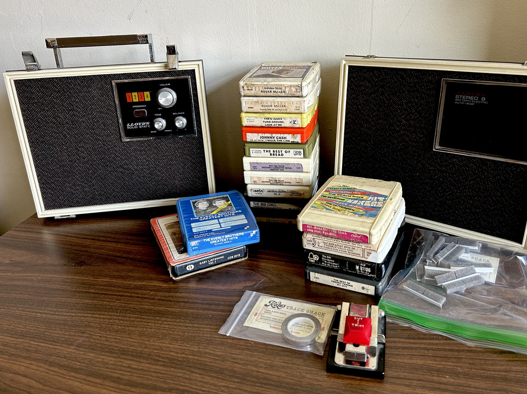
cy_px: 188
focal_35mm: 29
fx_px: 441
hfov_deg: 61.6
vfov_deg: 48.2
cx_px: 279
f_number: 1.5
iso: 125
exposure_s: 1/78
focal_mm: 5.7
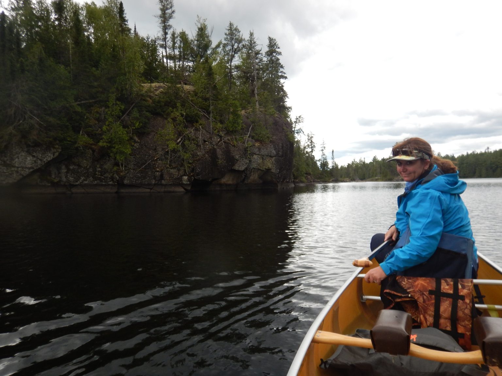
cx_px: 251
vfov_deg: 56.8
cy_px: 188
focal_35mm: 24
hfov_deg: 71.6
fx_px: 348
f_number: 2.8
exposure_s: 1/640
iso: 125
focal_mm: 4.3
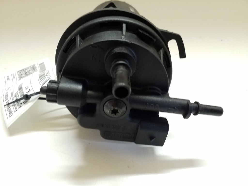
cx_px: 124
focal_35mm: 27
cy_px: 93
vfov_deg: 51.4
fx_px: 193
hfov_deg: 65.3
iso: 250
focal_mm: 3.6
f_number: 1.9
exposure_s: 1/25
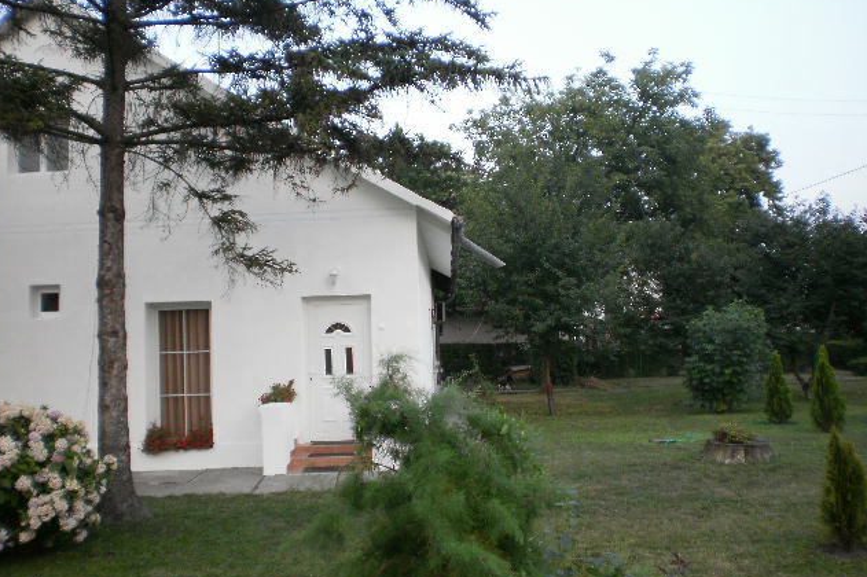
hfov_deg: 50.7
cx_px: 429
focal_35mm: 38
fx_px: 915
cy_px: 310
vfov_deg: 35.0
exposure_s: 1/50
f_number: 3.1
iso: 100
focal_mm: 6.3
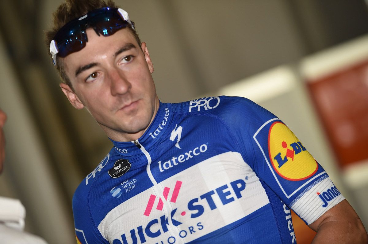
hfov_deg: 12.5
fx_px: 1685
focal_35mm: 165
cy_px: 122
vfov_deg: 8.3
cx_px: 184
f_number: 2.8
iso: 320
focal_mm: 165
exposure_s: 1/250
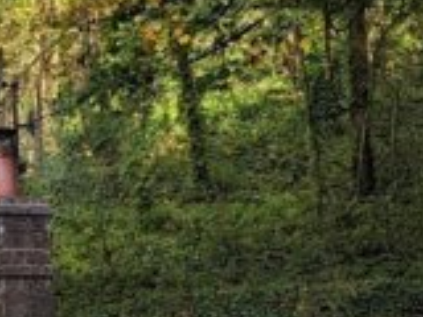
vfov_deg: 9.9
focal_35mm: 150
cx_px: -280
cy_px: 267
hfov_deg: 12.3
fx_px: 1833
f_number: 1.85
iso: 41
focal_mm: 6.81
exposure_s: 1/499
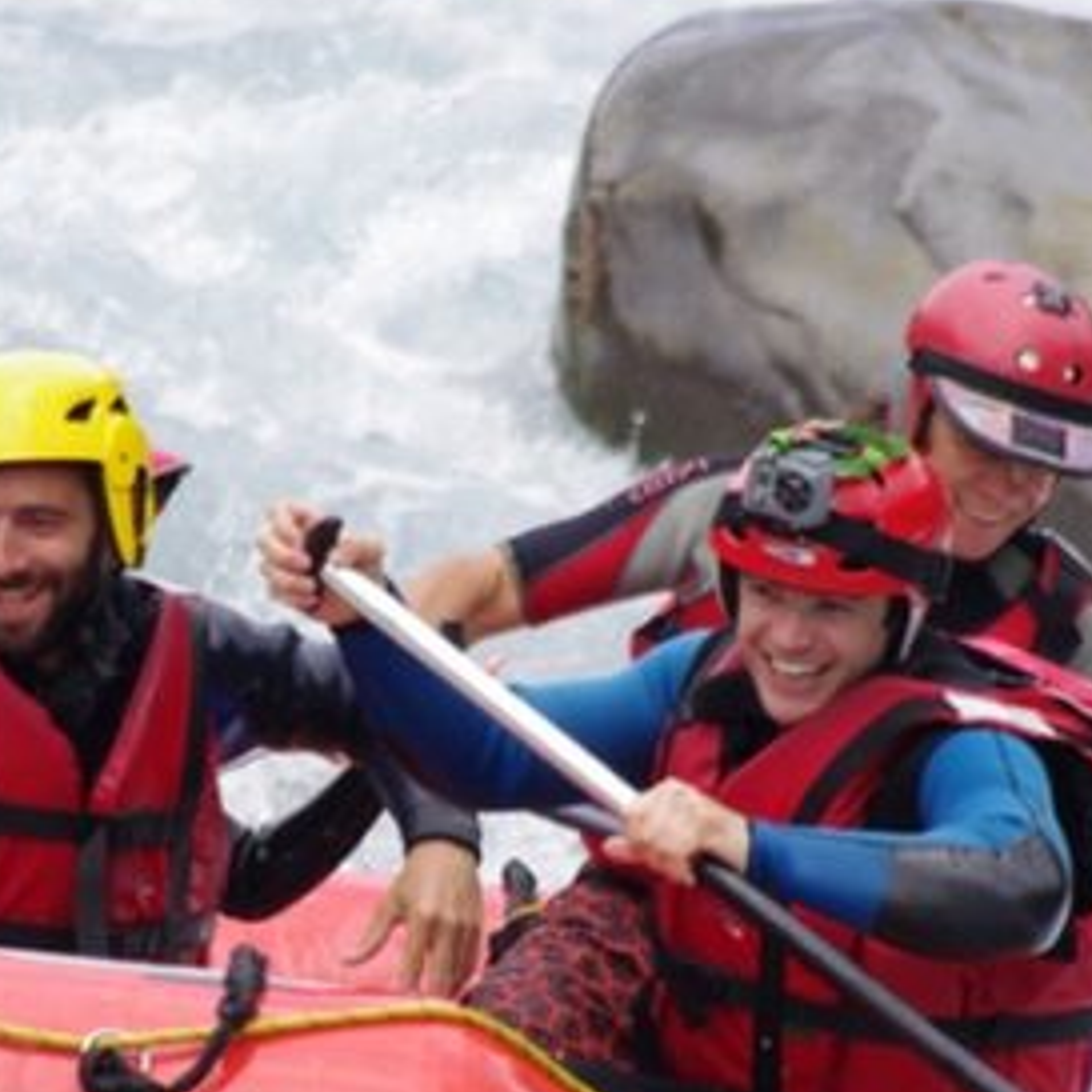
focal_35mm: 934
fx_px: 33335
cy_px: 772
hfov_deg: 1.9
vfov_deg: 1.9
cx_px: 420
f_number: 5.6
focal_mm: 260
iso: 800
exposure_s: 1/1000
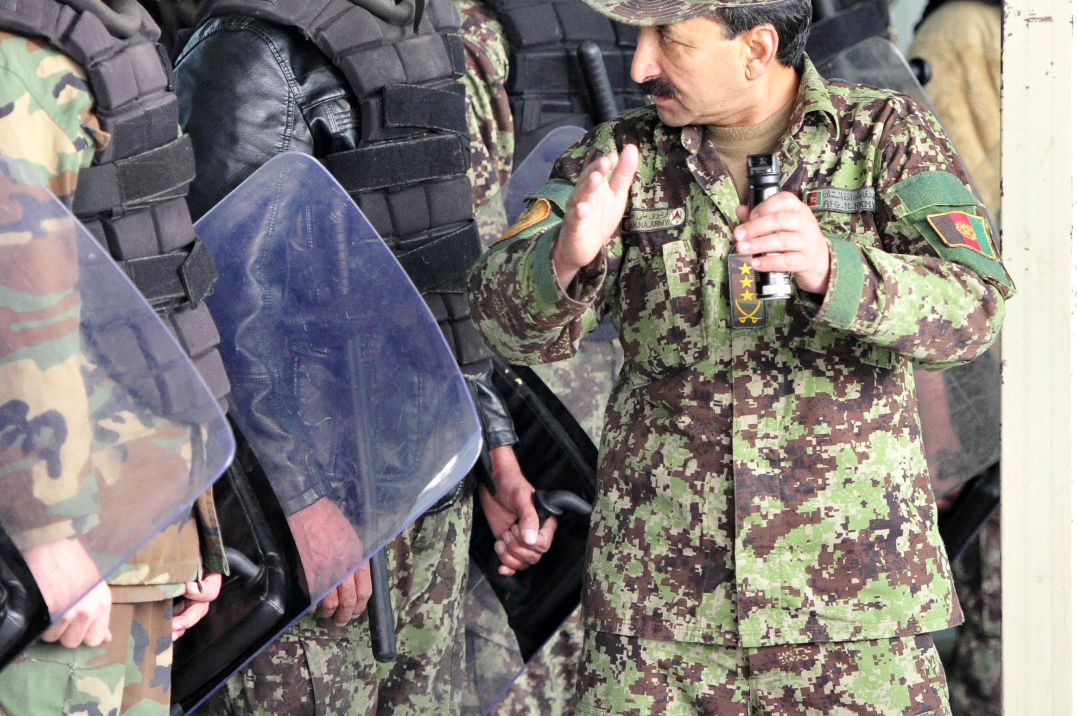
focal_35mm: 293
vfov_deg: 4.7
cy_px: 161
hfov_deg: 7.0
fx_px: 8759
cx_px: 517
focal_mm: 160
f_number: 2.8
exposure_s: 1/500
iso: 3600
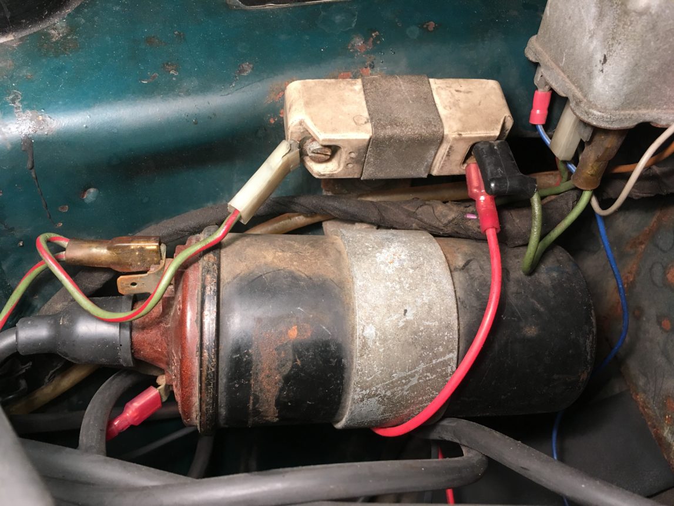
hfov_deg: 61.7
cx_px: 337
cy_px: 253
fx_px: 565
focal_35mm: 29
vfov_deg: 48.2
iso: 40
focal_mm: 4.15
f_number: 2.2
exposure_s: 1/30
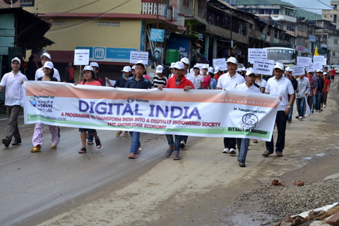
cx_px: 170
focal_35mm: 82
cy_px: 113
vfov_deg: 16.6
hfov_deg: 24.6
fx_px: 777
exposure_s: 1/200
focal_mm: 55
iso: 100
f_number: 7.1
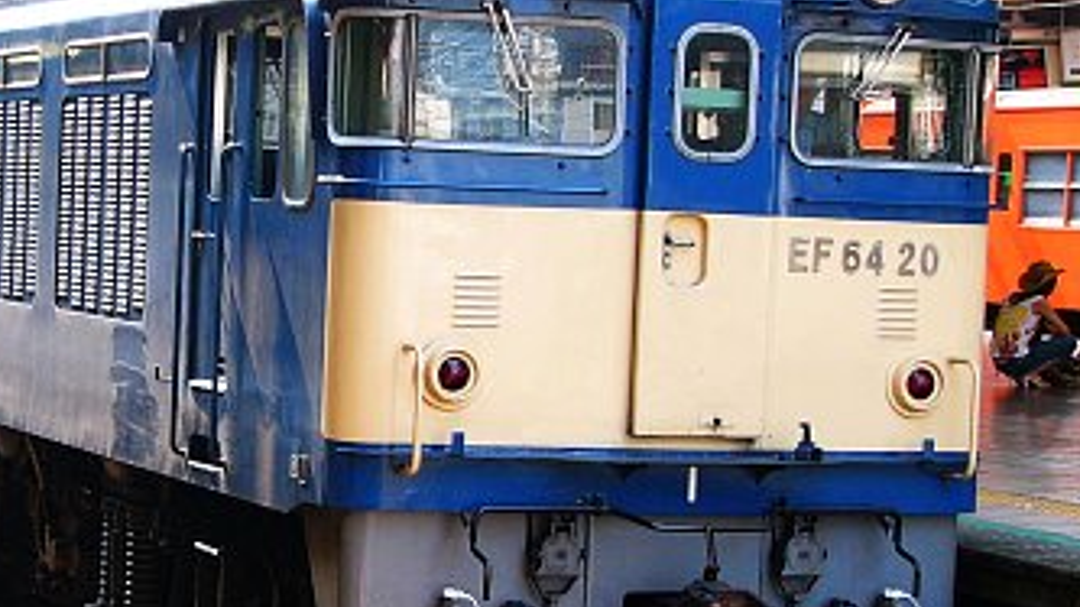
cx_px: 211
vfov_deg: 11.1
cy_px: 308
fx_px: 3120
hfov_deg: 19.4
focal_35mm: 109
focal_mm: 8.7
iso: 50
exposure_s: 1/100
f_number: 2.8
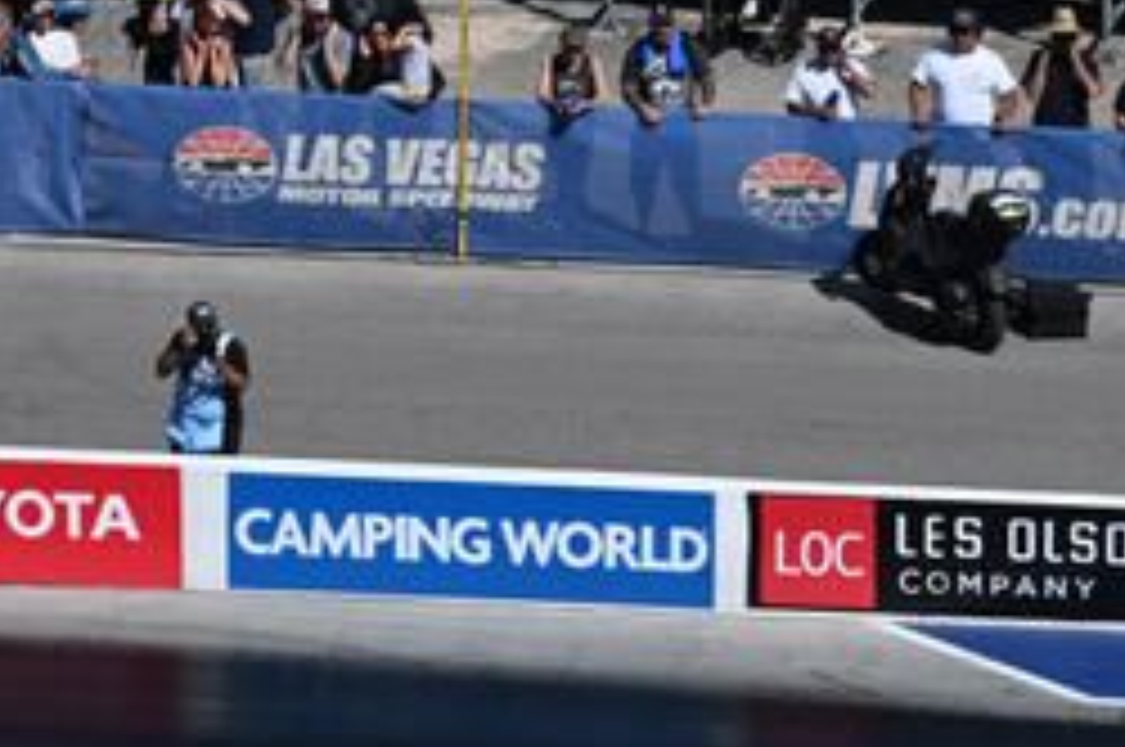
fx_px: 14387
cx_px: 774
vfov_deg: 3.0
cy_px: 1570
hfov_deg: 4.5
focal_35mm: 461
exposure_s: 1/3200
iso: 400
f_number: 7.1
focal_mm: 90
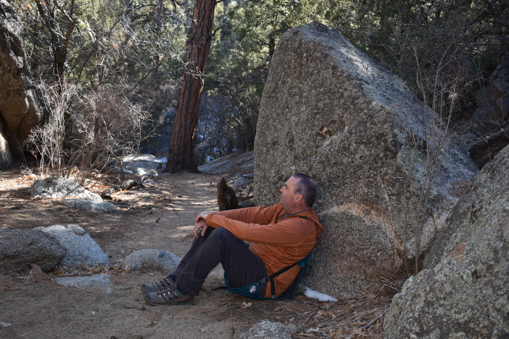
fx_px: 551
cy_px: 170
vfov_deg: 34.2
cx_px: 254
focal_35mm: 39
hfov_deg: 49.6
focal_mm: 26
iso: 100
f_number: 4
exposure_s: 1/100
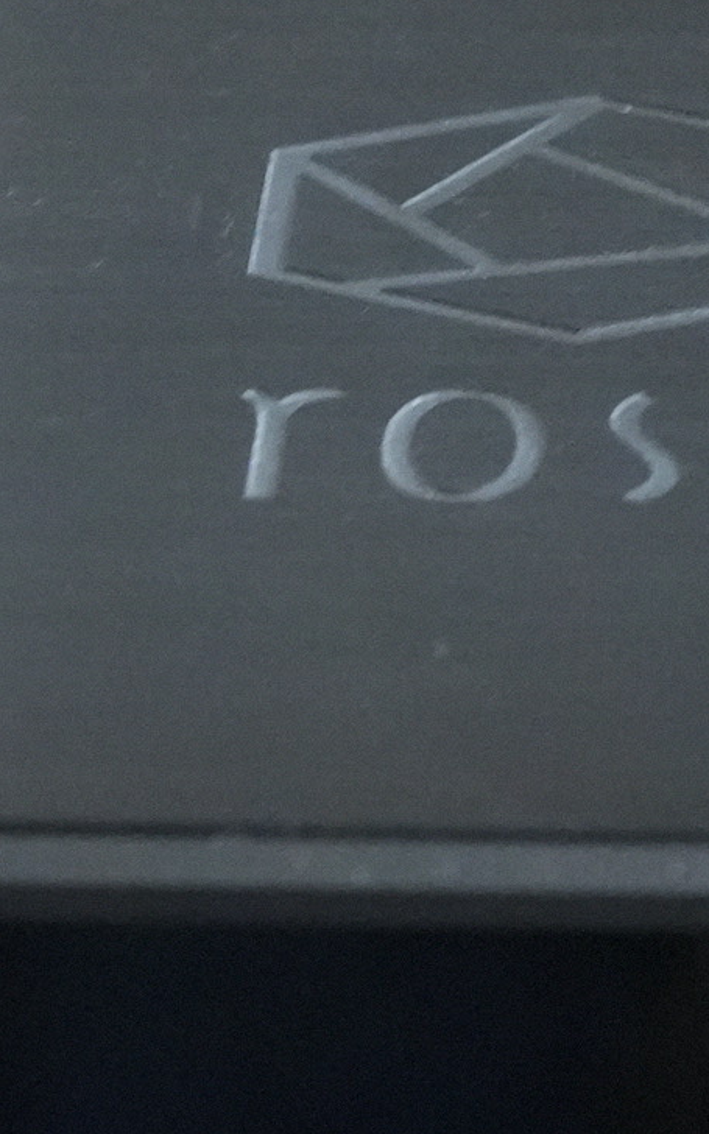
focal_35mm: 260
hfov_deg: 5.0
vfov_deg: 8.0
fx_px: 8038
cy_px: 1012
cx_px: 534
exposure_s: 1/60
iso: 8000
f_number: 5
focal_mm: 53
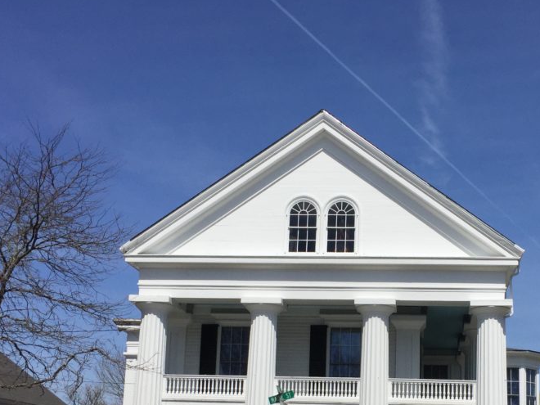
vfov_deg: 27.7
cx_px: 362
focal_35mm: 51
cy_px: 347
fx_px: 796
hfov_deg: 37.1
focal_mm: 4.15
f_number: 2.2
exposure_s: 1/4950
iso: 32
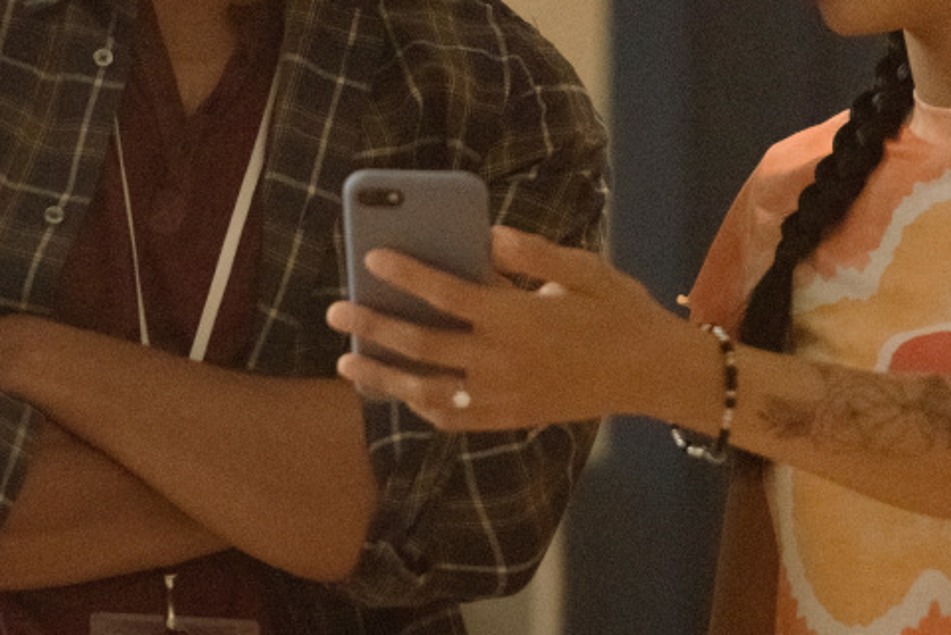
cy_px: 119
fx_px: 10807
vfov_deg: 3.4
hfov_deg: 5.0
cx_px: 374
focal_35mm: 409
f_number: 4.5
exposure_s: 1/200
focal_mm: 164
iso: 6400
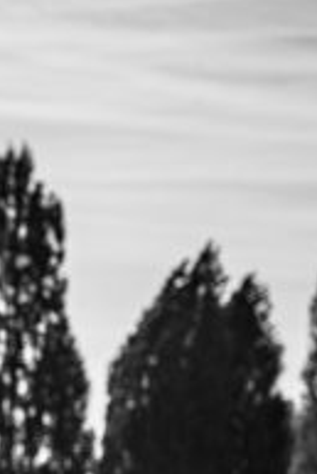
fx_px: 6289
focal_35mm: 477
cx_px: -597
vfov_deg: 4.3
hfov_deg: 2.8
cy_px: 335
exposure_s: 1/1600
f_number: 5
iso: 50
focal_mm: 90
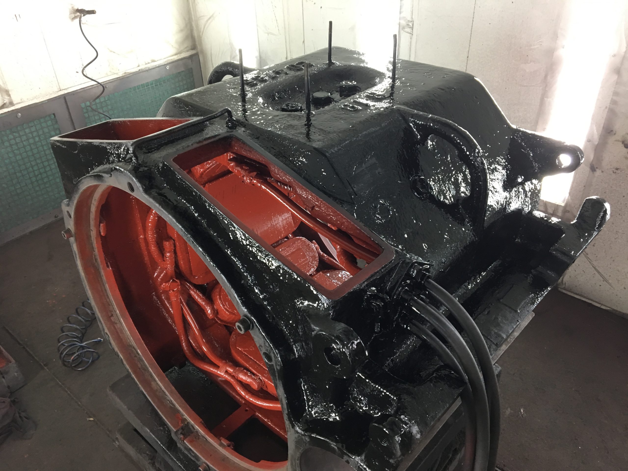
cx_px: 314
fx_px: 526
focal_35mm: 29
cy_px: 236
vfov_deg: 48.2
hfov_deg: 61.7
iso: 100
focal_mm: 4.15
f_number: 2.2
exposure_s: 1/33
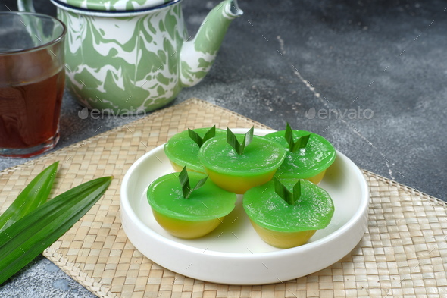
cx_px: 224
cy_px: 149
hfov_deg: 37.5
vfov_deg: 25.5
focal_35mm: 53
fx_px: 658
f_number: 10
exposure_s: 1/125
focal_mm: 35
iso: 100
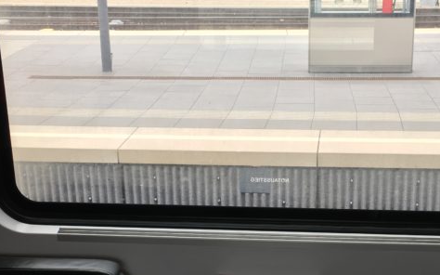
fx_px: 839
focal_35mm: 70
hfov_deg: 29.2
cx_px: 290
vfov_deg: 18.5
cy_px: 213
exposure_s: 1/100
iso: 25
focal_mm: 4.15
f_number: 2.2
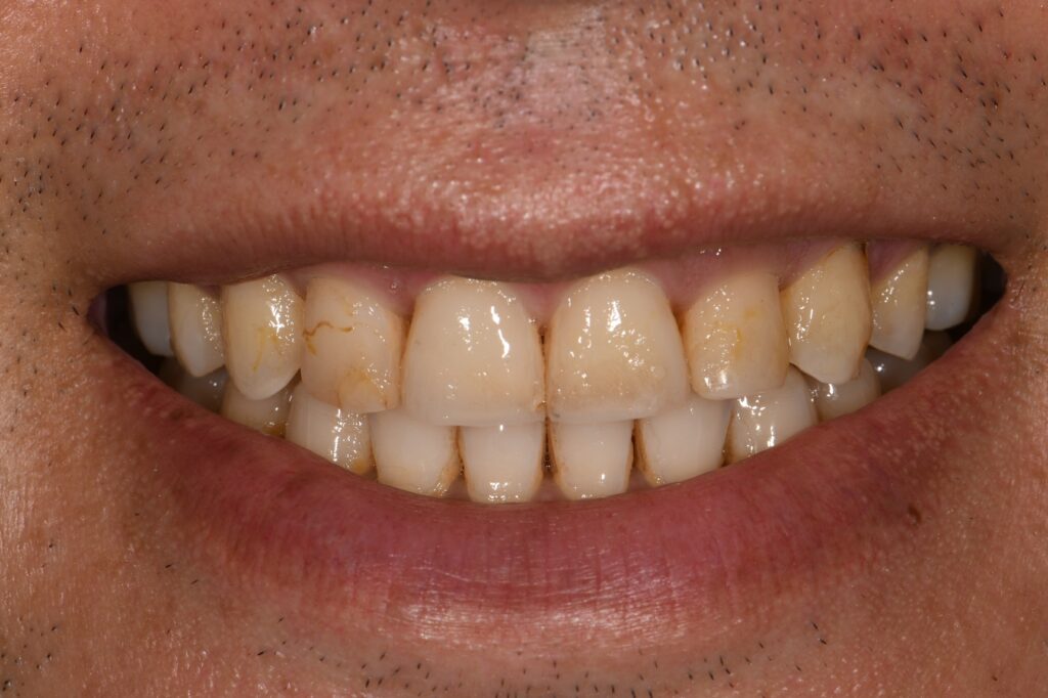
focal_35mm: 126
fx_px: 3667
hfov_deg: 16.3
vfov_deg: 10.9
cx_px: 524
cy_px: 349
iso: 200
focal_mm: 105
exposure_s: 1/200
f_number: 32
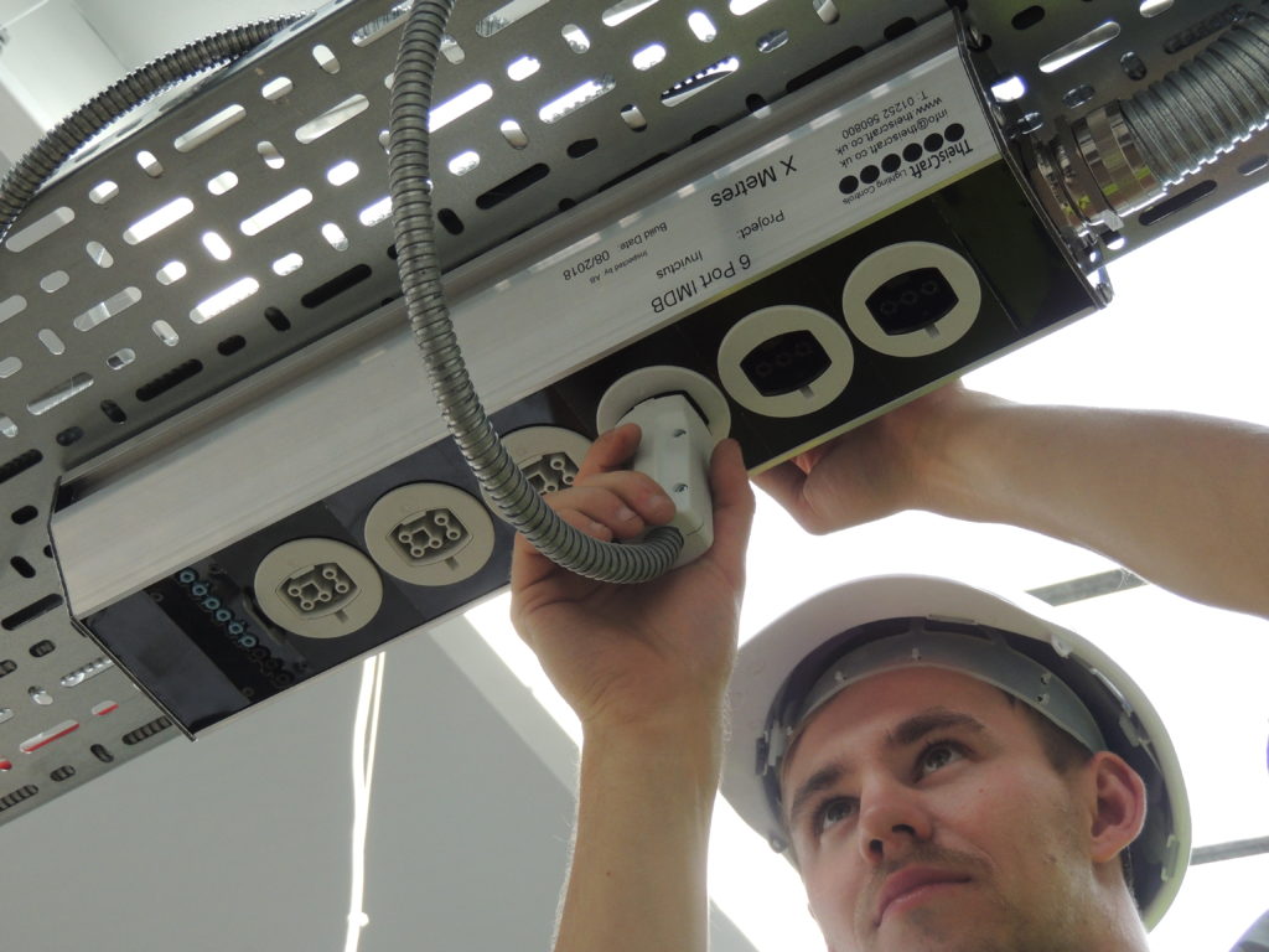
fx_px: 2749
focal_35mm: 75
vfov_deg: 19.6
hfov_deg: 26.0
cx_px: 634
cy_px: 476
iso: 320
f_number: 3.9
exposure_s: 1/100
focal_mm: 13.3
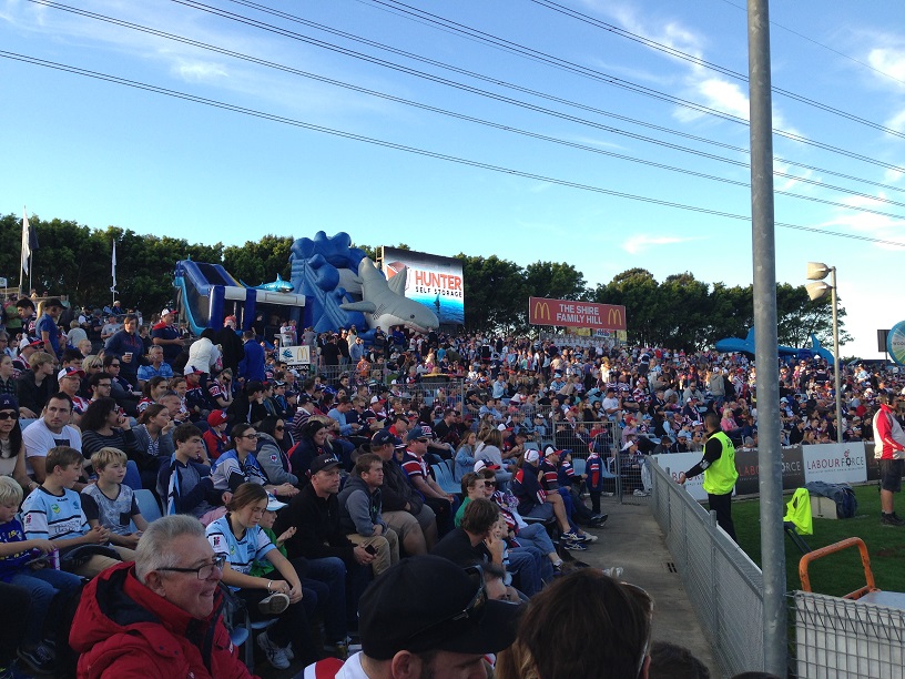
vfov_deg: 42.9
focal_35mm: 33
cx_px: 452
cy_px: 340
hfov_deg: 55.4
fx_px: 863
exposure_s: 1/313
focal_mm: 4.13
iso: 50
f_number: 2.4
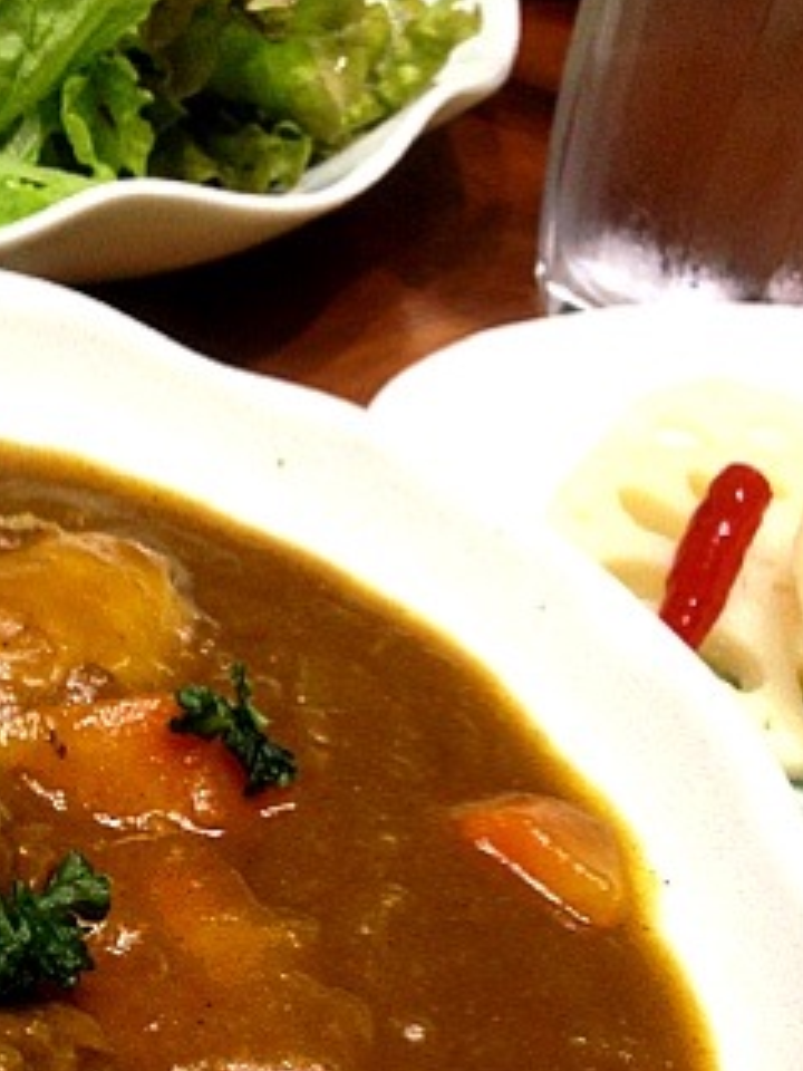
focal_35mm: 70
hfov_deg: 20.5
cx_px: 64
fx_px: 2165
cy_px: 940
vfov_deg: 26.9
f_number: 2.4
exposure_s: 1/20
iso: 125
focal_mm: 4.28
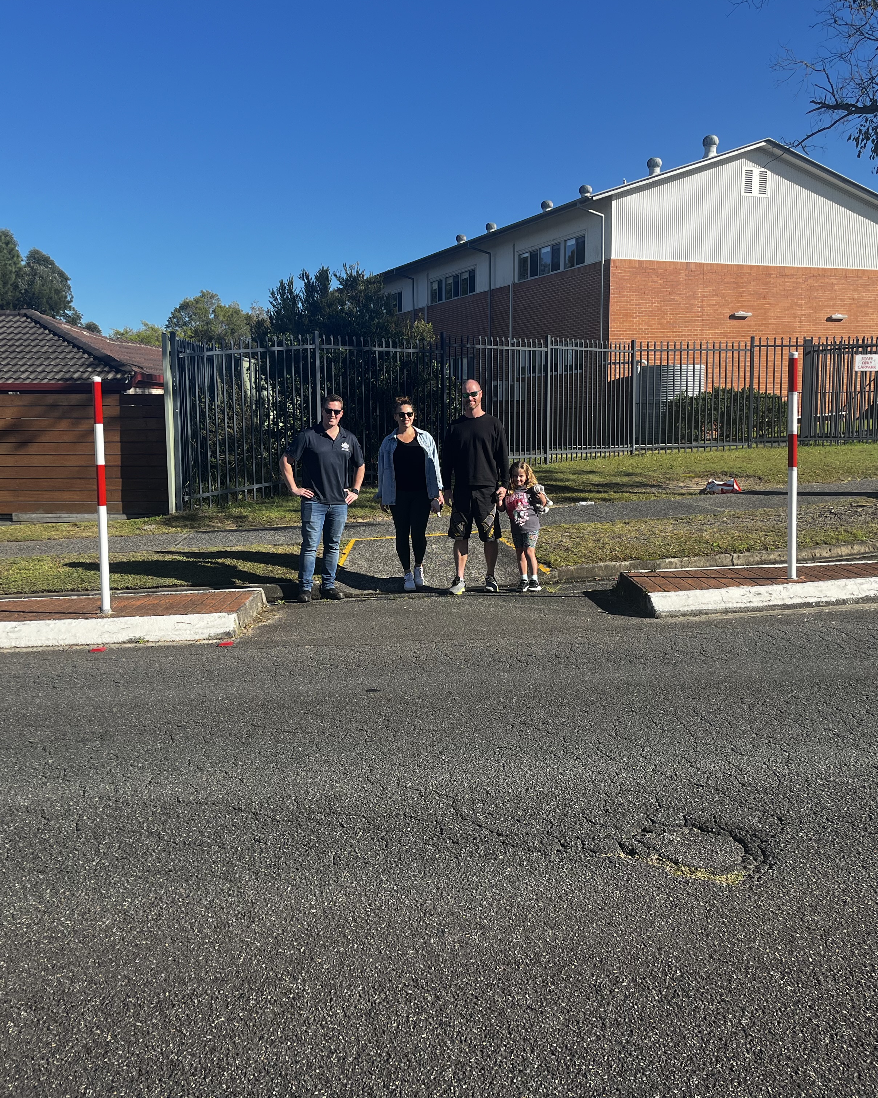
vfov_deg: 52.8
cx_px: 425
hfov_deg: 43.4
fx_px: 1104
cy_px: 547
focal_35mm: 34
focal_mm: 5.1
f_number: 1.6
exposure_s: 1/2410
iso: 50
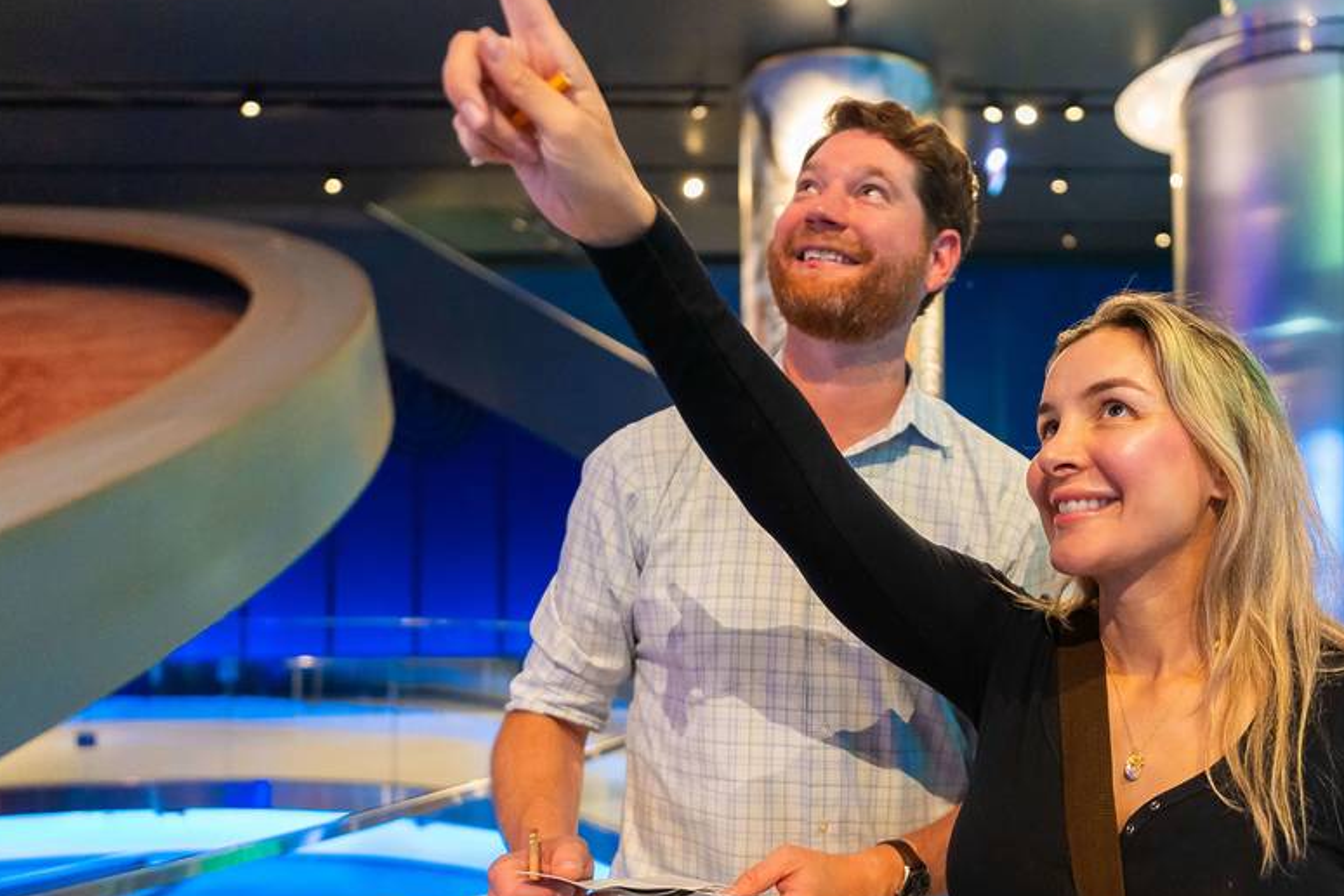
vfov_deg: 42.2
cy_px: 528
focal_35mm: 31
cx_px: 891
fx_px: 1157
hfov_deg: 59.0
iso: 4000
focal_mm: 20
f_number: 1.8
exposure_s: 1/80
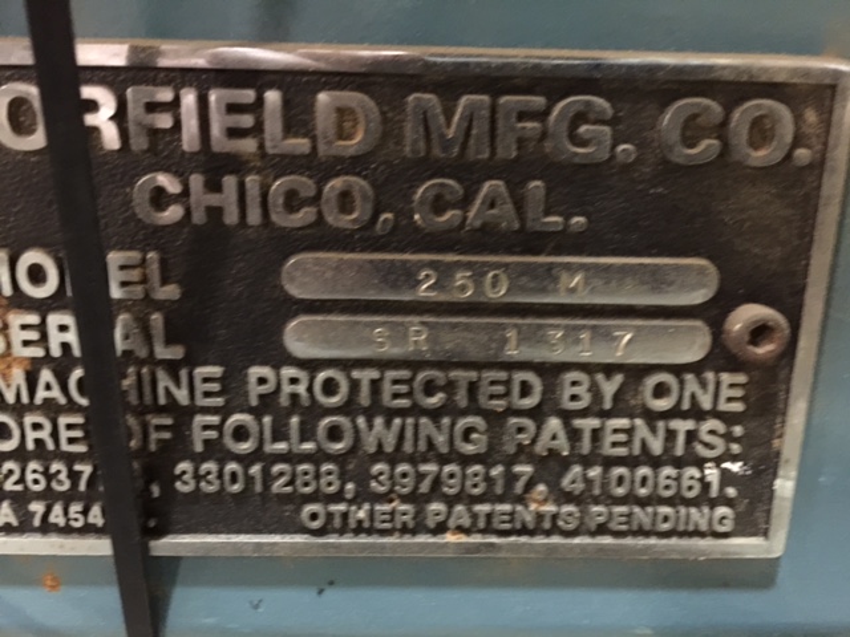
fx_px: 712
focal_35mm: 29
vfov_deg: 48.2
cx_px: 425
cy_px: 318
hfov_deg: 61.7
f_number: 2.2
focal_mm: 4.15
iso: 200
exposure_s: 1/4
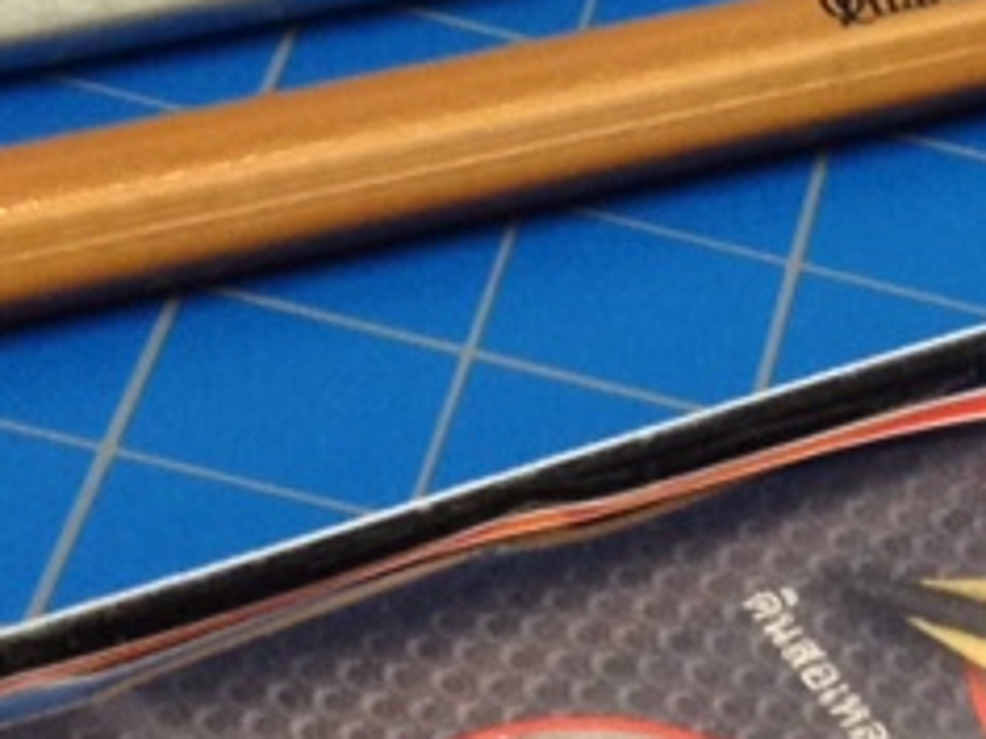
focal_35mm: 190
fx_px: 5412
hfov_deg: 10.3
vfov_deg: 7.8
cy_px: 497
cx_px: 1095
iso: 125
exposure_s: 1/20
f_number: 2.4
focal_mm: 4.28
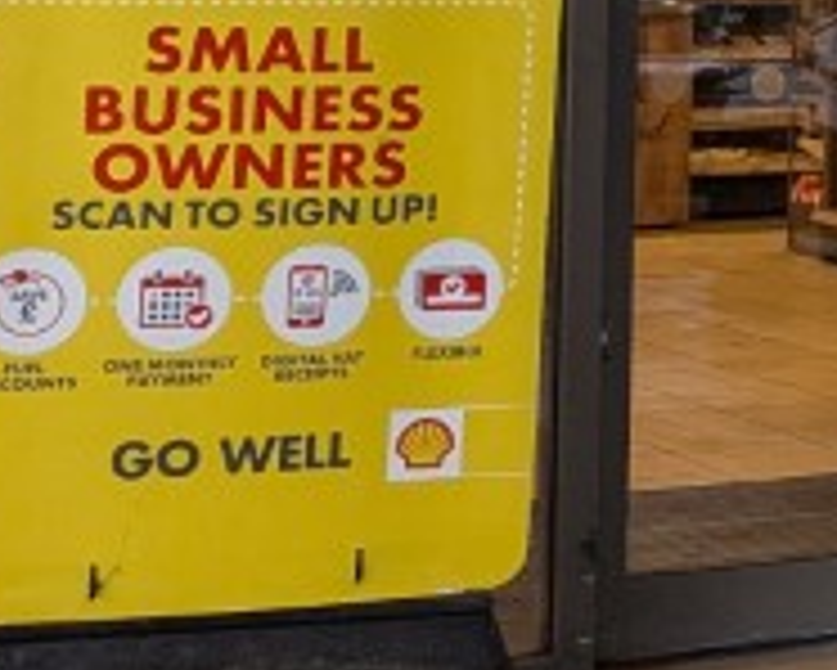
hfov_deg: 11.2
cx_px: 1829
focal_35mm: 151
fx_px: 3743
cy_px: -355
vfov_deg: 9.9
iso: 96
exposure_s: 1/160
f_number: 1.85
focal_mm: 6.81
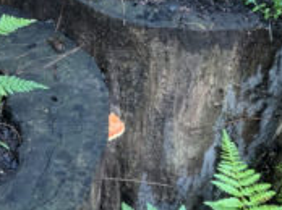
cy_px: 173
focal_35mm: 115
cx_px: -138
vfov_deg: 12.8
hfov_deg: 15.8
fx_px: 936
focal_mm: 4.25
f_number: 1.8
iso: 160
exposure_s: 1/60
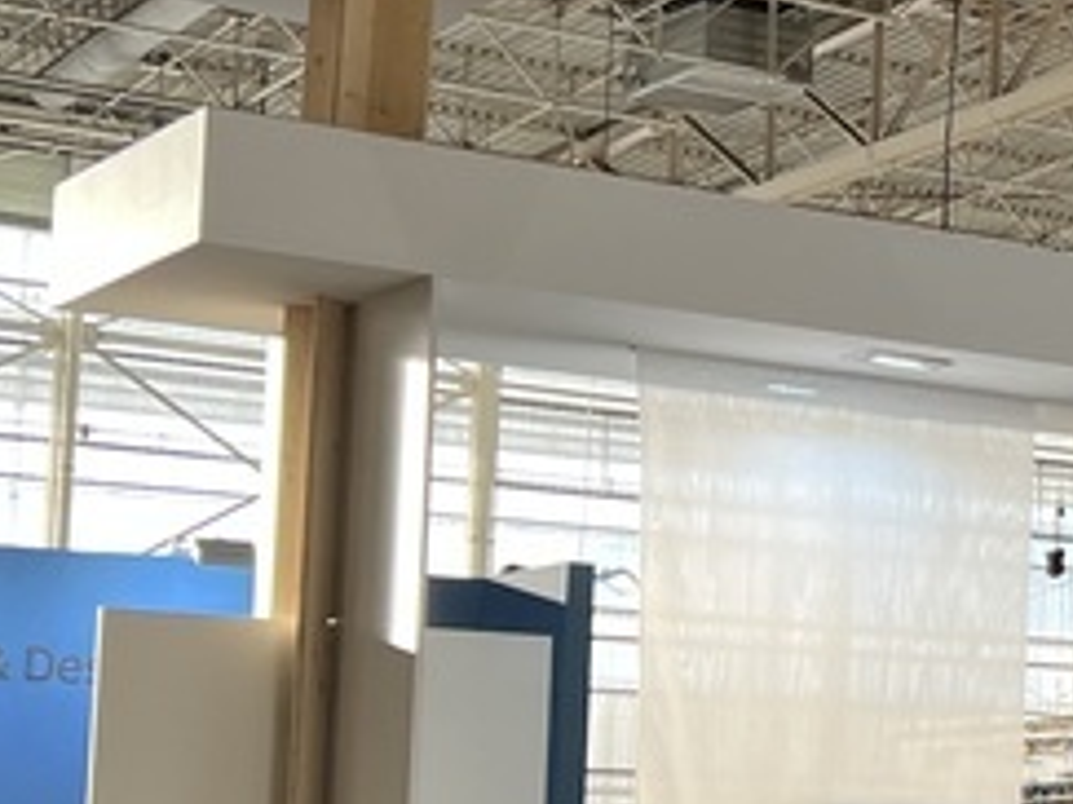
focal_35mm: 108
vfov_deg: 13.7
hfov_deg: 15.9
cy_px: 548
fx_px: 3346
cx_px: 1828
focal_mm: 5.7
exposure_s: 1/200
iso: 40
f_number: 1.5
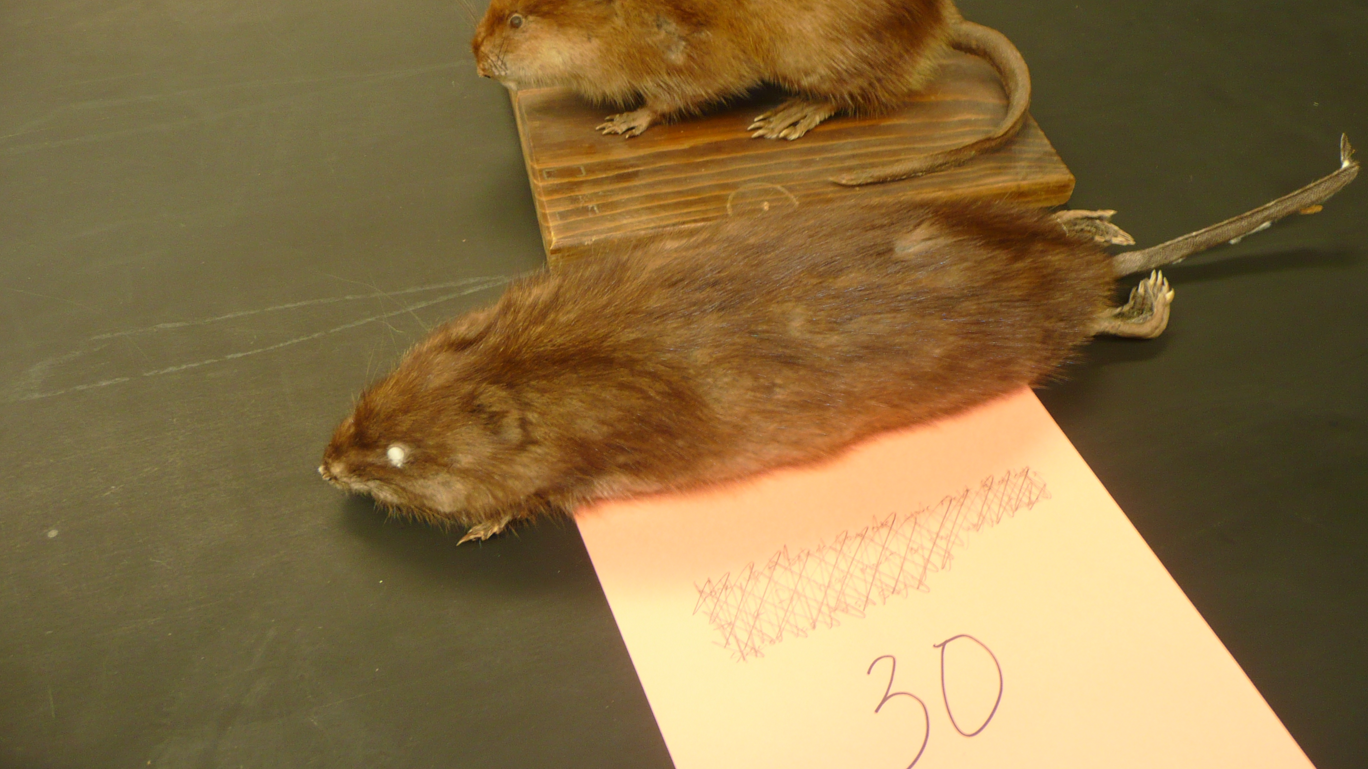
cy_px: 340
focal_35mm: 31
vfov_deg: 37.7
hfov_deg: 62.6
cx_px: 686
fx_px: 1124
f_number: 3.3
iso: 100
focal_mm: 4.6
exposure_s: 1/8
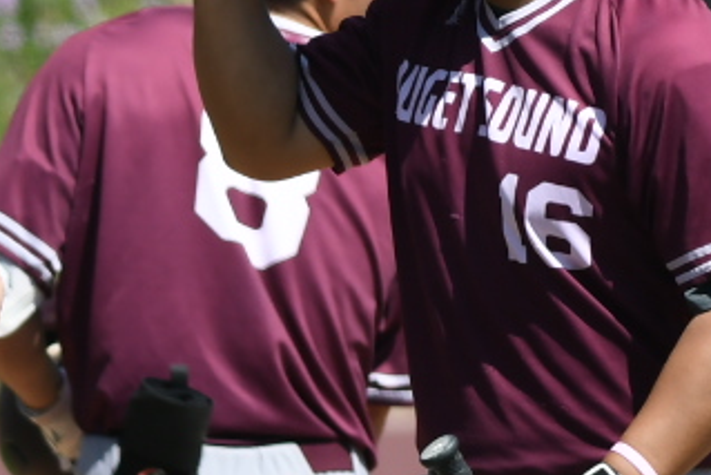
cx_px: -263
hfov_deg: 0.9
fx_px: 45147
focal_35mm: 2285
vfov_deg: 0.6
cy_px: 471
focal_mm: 300
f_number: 4.5
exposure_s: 1/3200
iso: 250
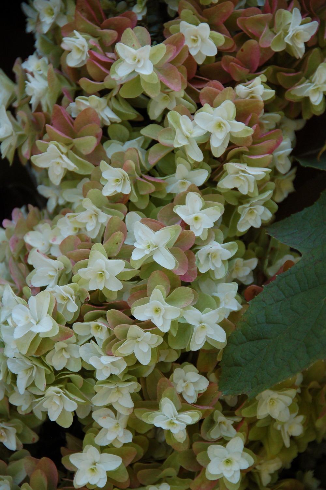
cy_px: 245
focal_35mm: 158
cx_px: 163
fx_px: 2143
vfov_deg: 13.1
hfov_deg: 8.7
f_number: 5.6
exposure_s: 1/125
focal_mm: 105
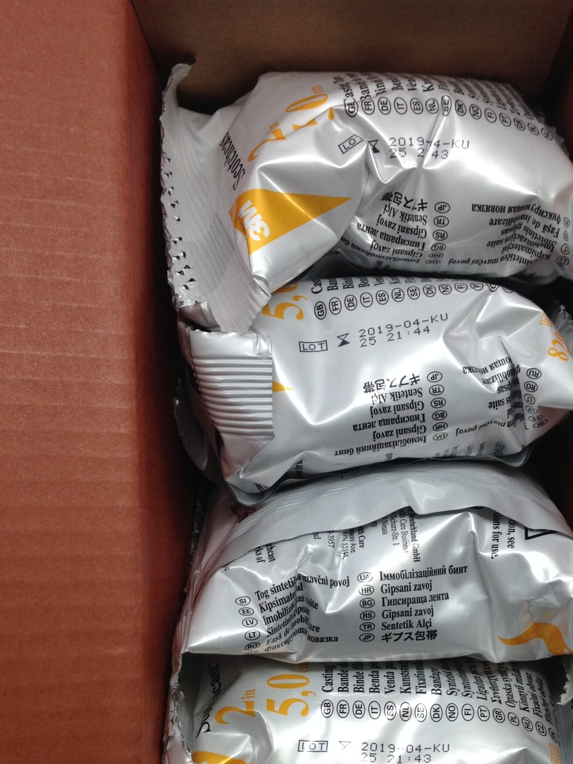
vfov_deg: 38.9
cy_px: 540
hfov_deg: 30.1
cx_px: 369
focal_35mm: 48
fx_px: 1059
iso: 100
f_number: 2.4
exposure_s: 1/120
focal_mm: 4.12
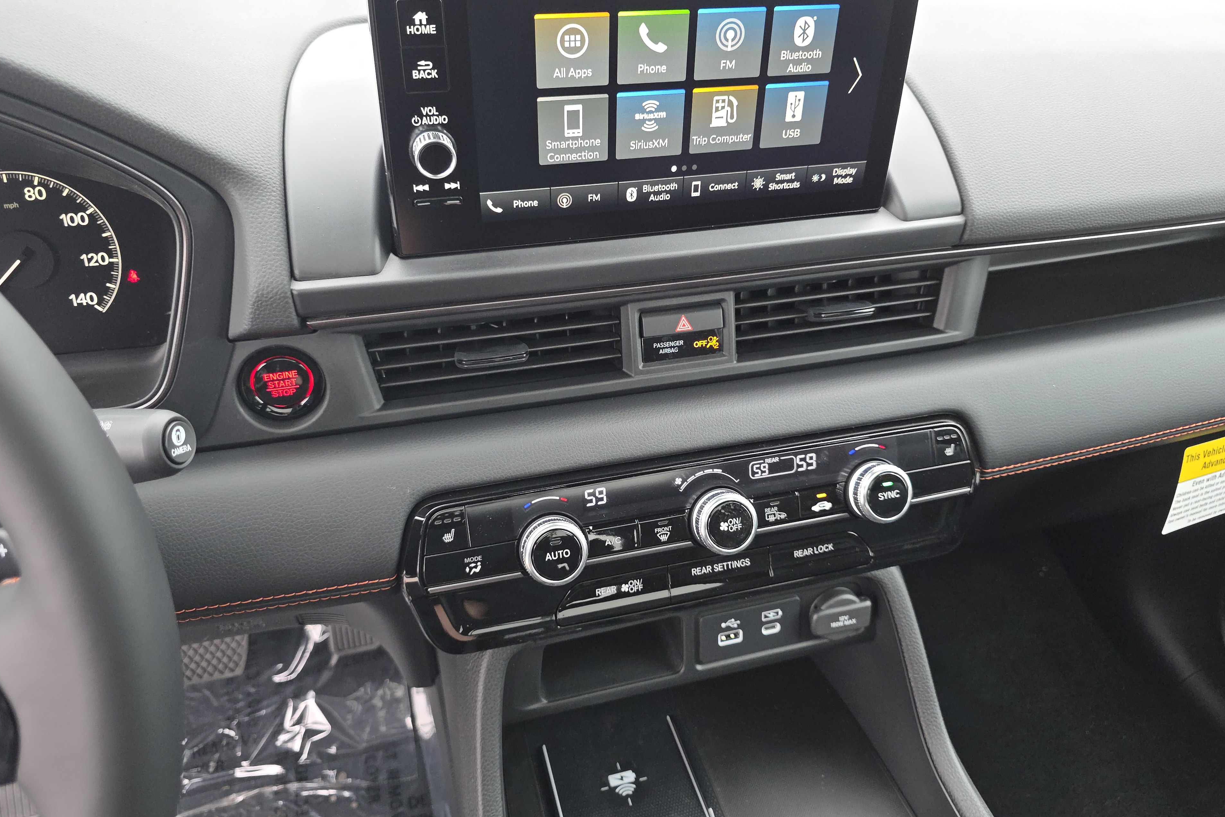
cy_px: 378
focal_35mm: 25
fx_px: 851
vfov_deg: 51.2
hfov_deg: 71.5
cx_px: 615
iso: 200
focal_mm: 6.3
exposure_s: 1/120
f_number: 1.7
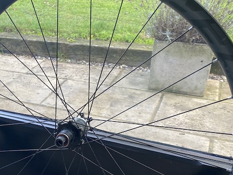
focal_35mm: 47
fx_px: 316
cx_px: 39
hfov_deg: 38.6
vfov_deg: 30.5
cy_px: 123
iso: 80
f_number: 1.8
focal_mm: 4.25
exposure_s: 1/121
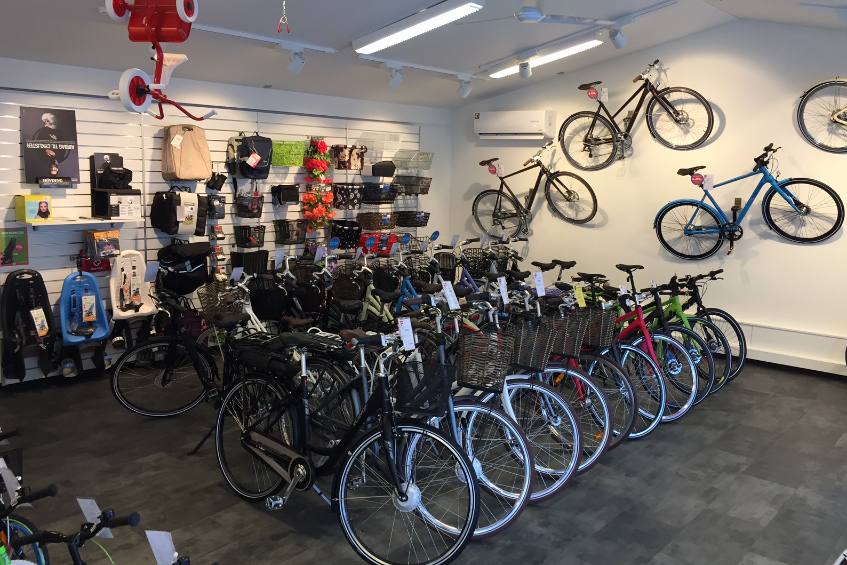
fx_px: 729
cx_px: 419
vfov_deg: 42.3
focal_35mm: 31
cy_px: 269
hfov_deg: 60.3
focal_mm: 4.15
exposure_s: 1/33
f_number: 2.2
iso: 32
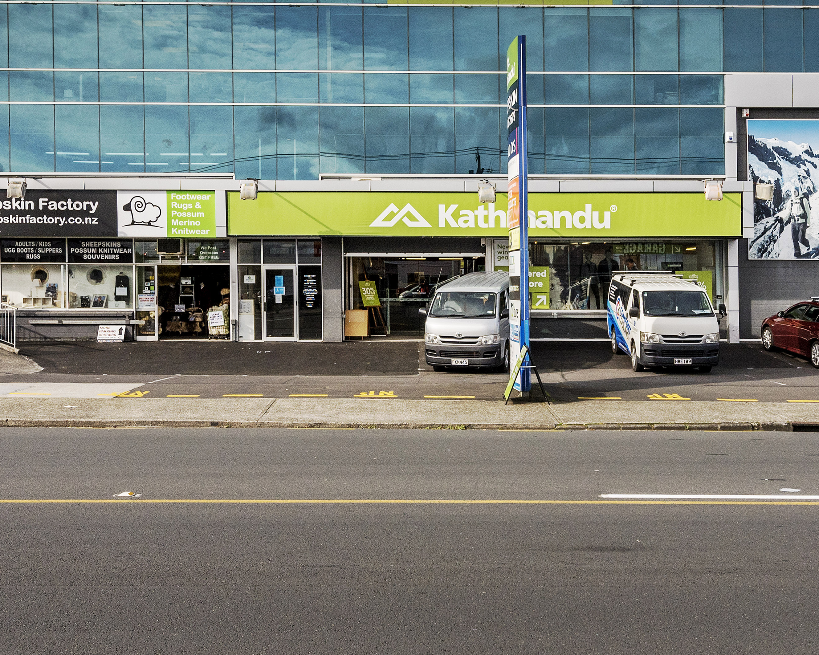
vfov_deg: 41.7
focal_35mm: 34
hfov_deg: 51.5
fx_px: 824
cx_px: 568
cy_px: 144
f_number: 9
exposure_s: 1/1600
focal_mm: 16
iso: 320
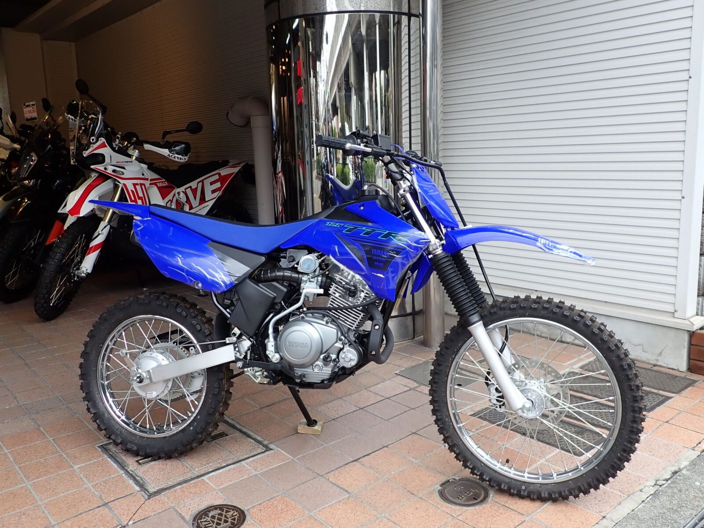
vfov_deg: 54.9
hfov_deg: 69.4
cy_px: 264
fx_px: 508
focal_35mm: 25
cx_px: 352
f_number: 2.8
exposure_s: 1/125
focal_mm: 4.5
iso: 100
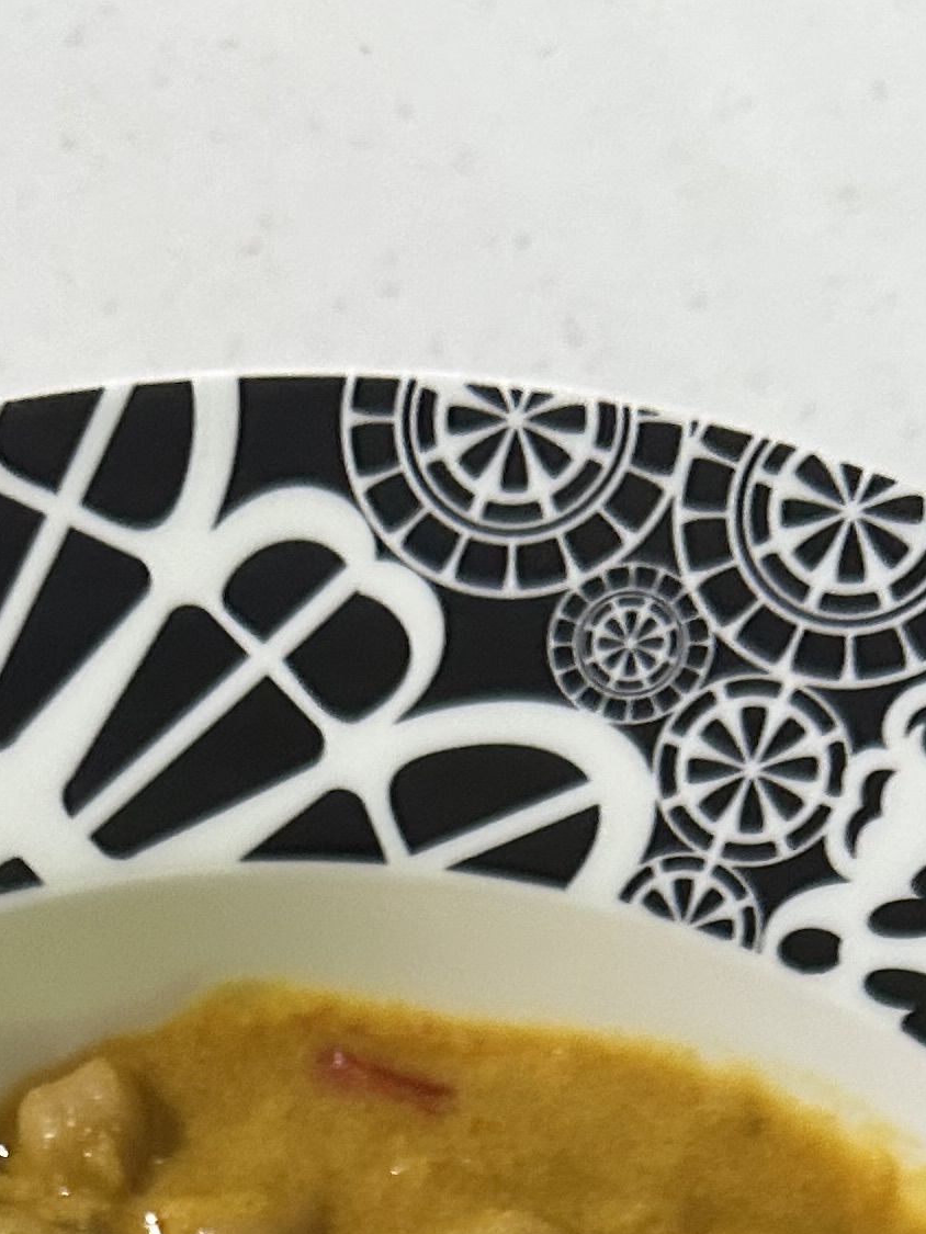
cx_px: 321
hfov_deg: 17.1
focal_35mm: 86
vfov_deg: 19.2
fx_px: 3067
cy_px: 1982
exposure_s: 1/50
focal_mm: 6.86
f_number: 1.78
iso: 500
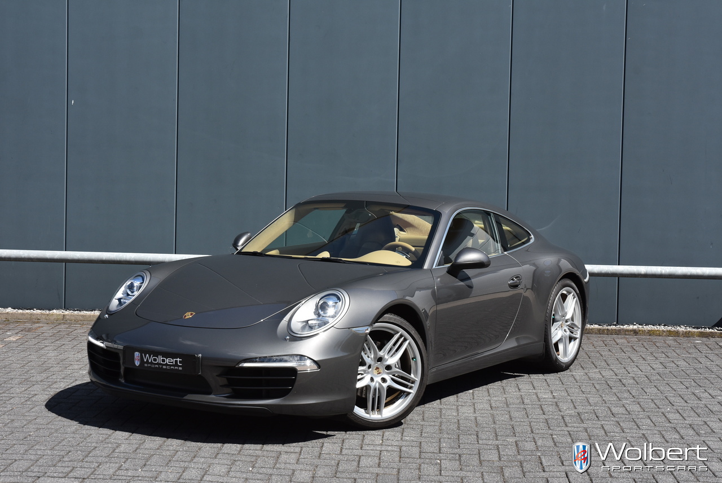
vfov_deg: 20.7
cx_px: 361
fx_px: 1325
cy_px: 242
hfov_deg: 30.5
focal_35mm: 66
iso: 320
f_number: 8
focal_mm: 44
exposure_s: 1/500
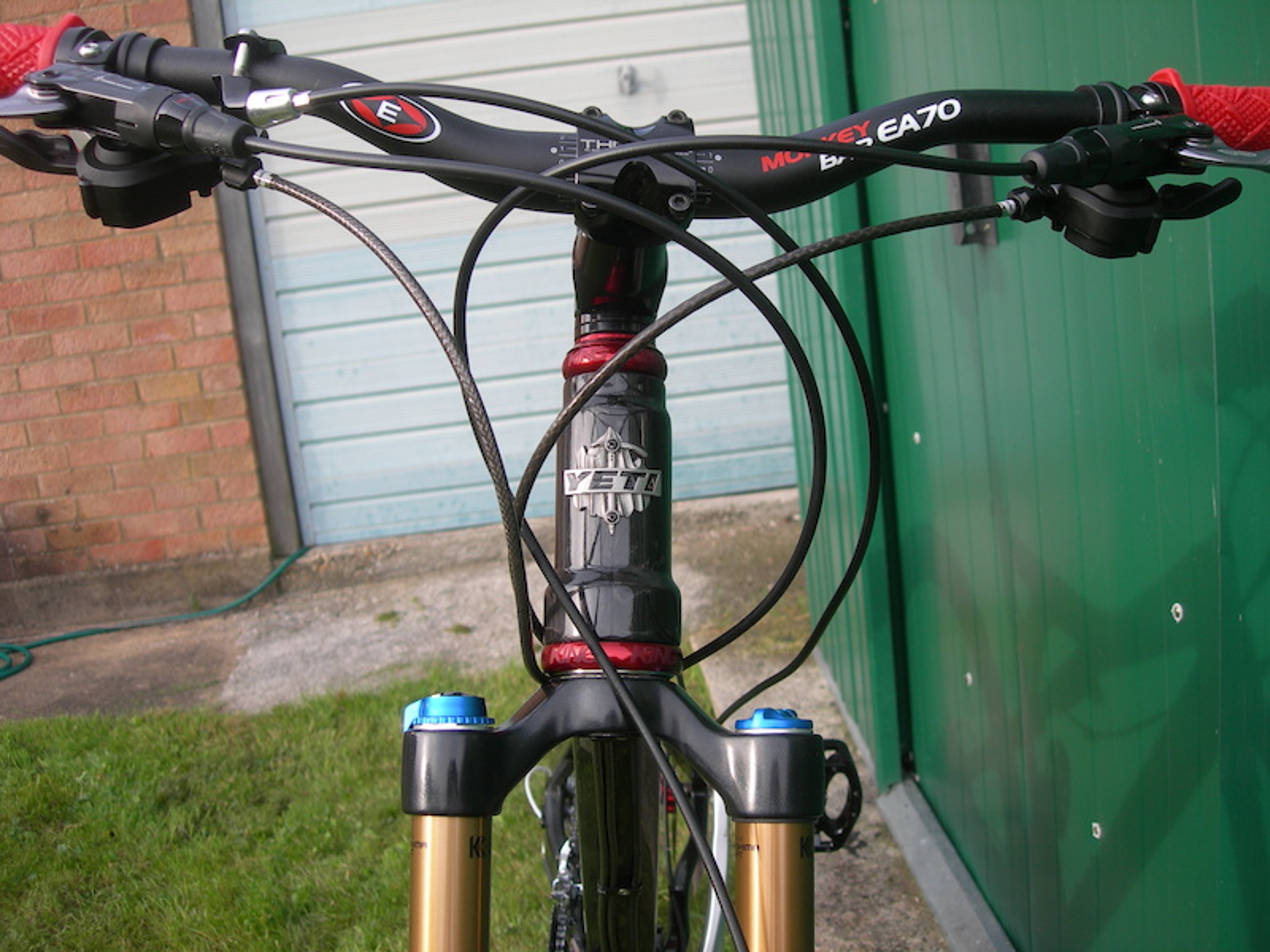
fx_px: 1394
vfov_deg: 37.7
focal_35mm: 38
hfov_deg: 49.0
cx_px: 635
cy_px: 476
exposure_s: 1/210
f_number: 2.8
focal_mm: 7.8
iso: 50
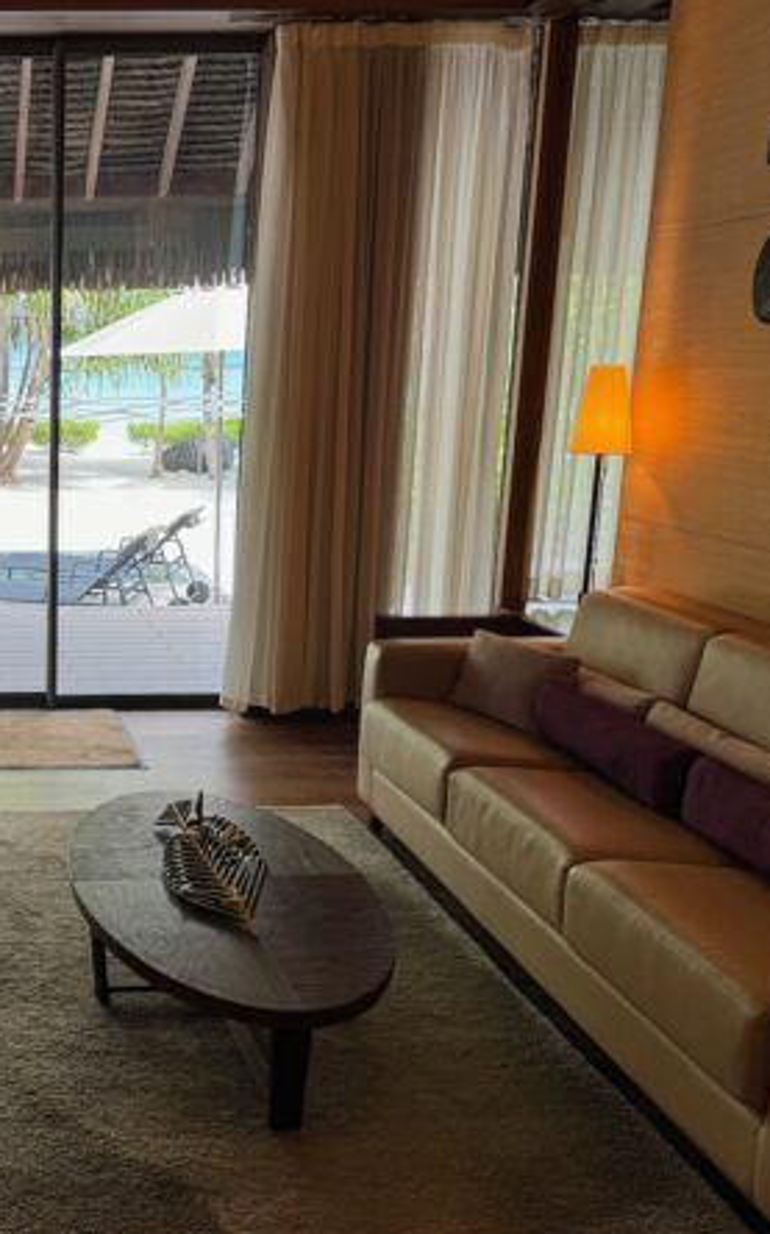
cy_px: 611
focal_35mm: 35
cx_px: -53
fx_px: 1177
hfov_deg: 32.4
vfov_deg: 55.3
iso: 50
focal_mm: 6.86
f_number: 1.78
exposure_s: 1/123
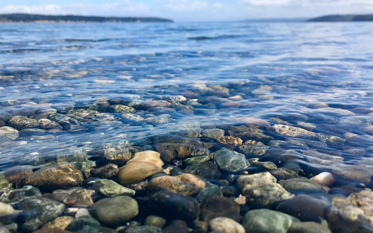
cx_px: 186
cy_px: 113
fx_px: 305
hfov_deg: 62.9
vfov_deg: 41.8
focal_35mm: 30
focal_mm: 3.99
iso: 20
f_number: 1.8
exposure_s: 1/2591
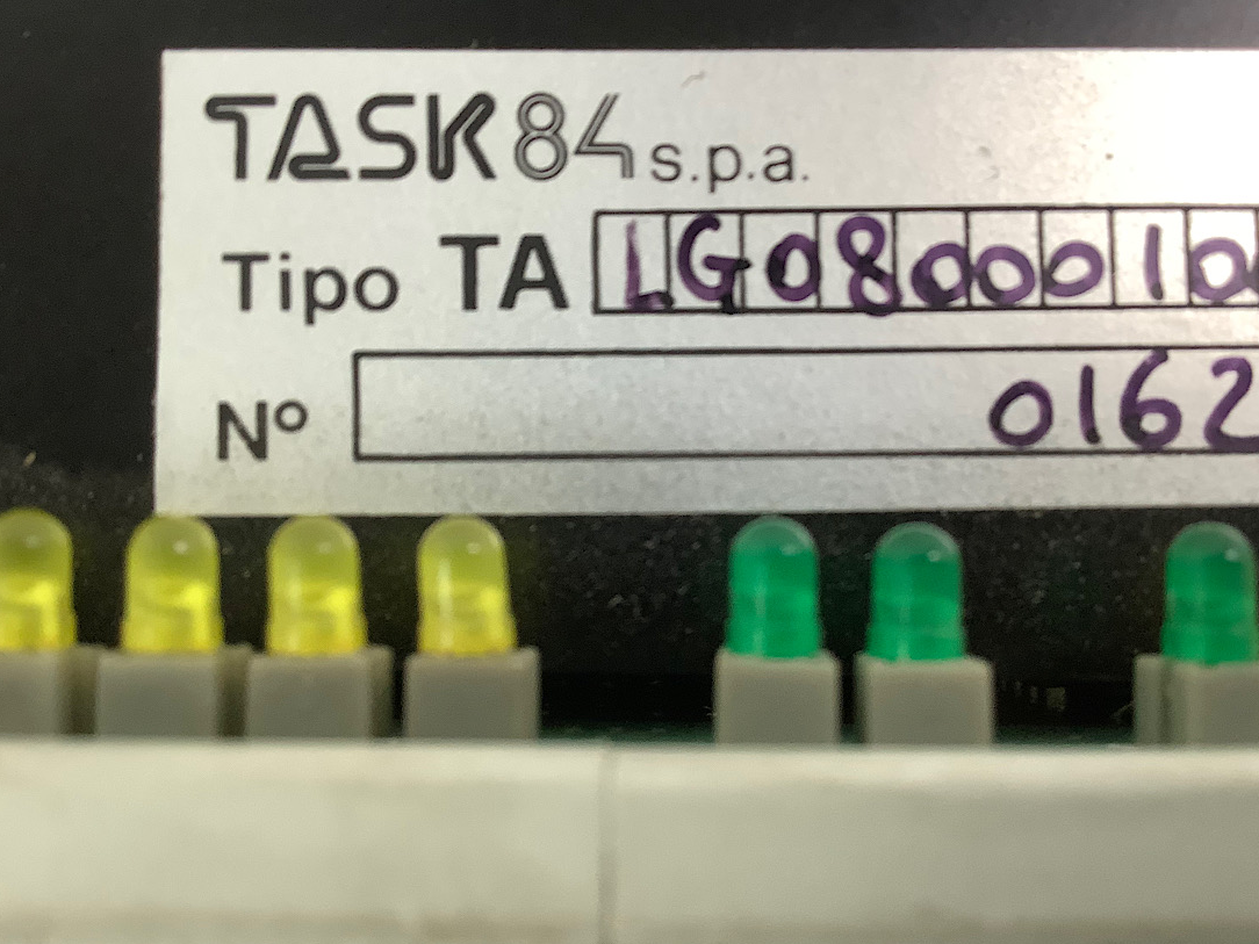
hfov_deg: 53.9
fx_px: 1237
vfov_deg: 41.8
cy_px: 471
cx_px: 657
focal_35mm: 34
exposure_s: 1/50
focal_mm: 3.3
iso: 80
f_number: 2.4
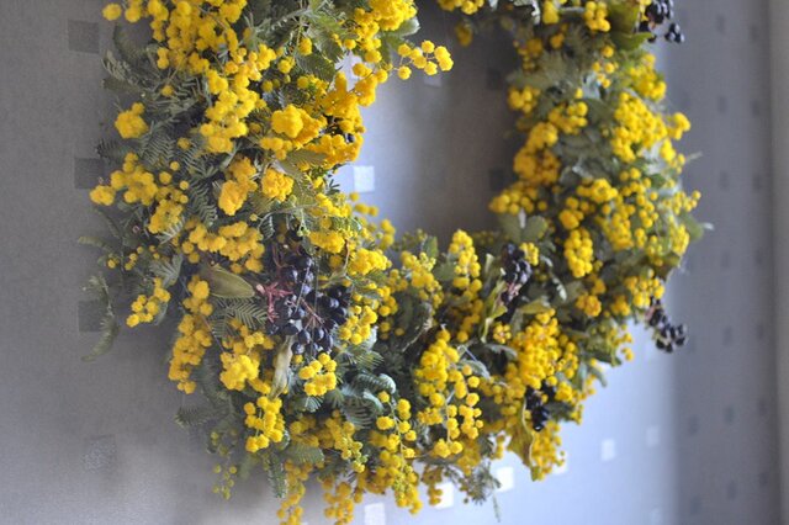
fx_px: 1183
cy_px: 262
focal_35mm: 54
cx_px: 394
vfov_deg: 25.0
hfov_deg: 36.9
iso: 1100
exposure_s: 1/15
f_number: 5
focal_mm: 36
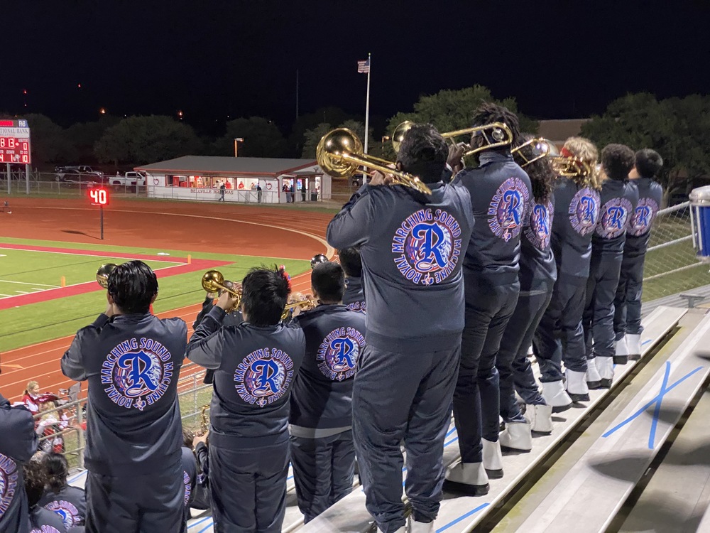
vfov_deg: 28.0
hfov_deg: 36.8
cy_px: 266
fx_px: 1067
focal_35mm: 52
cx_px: 355
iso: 640
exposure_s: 1/30
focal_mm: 6
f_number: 2
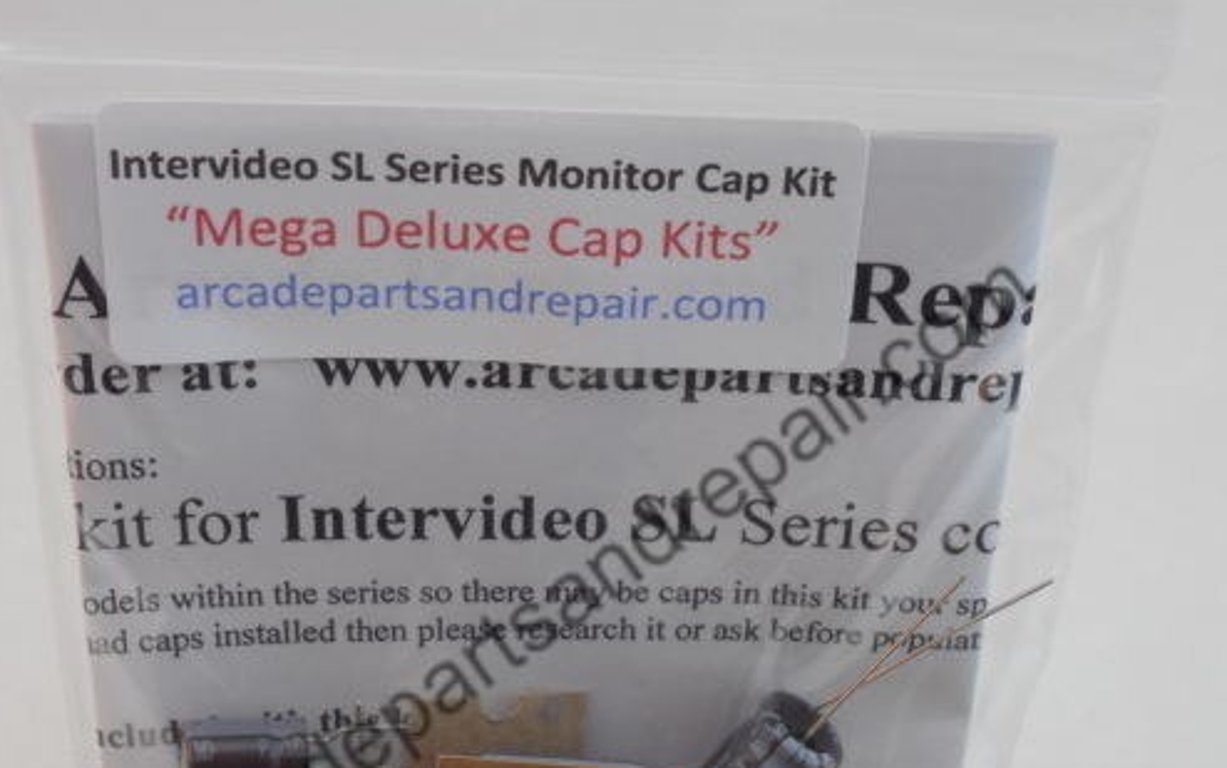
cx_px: 519
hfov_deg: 24.6
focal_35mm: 84
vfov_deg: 15.4
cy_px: 703
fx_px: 2810
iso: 160
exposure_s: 1/30
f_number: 4.9
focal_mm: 9.1
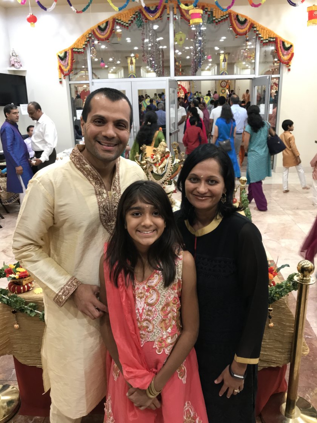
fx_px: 342
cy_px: 212
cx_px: 158
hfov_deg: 49.7
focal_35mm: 28
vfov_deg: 63.4
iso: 100
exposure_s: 1/30
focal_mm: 3.99
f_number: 1.8
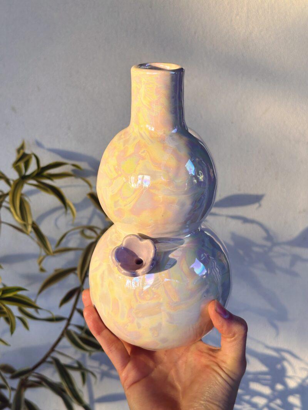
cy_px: 205
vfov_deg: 39.7
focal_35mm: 48
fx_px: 570
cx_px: 154
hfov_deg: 30.3
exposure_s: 1/245
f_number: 1.78
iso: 50
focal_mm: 6.86
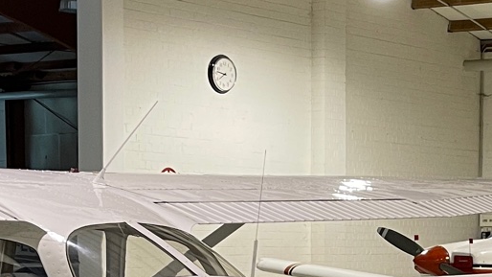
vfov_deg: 10.7
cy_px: 334
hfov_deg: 19.0
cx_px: 412
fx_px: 1448
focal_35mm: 111
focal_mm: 5.1
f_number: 1.6
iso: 160
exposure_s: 1/50
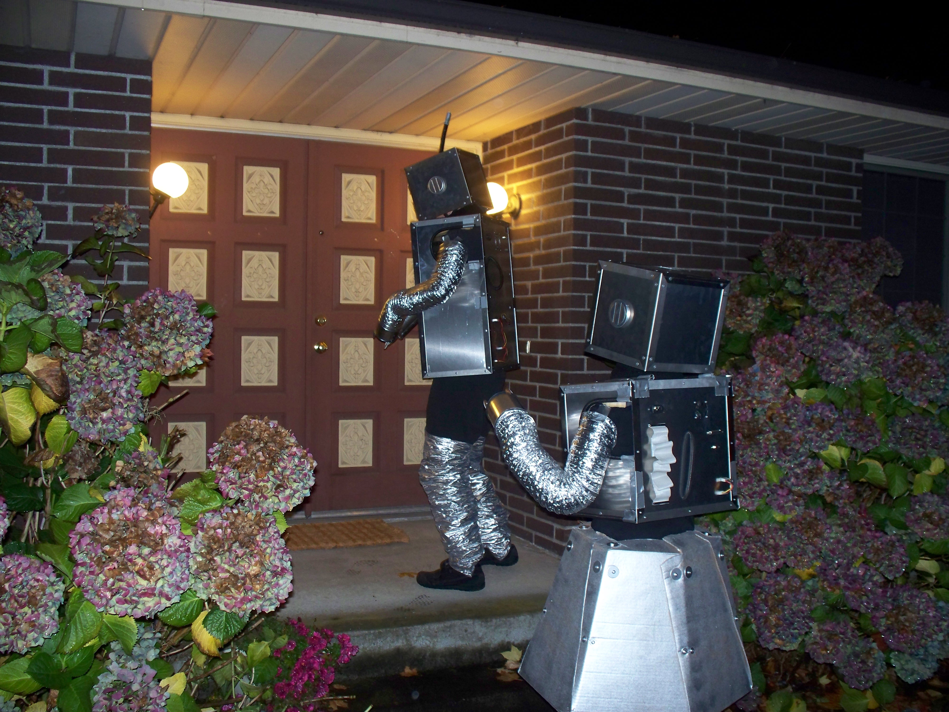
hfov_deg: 51.4
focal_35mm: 36
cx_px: 474
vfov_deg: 39.7
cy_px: 356
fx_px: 987
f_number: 2.8
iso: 200
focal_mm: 7.54
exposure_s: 1/30
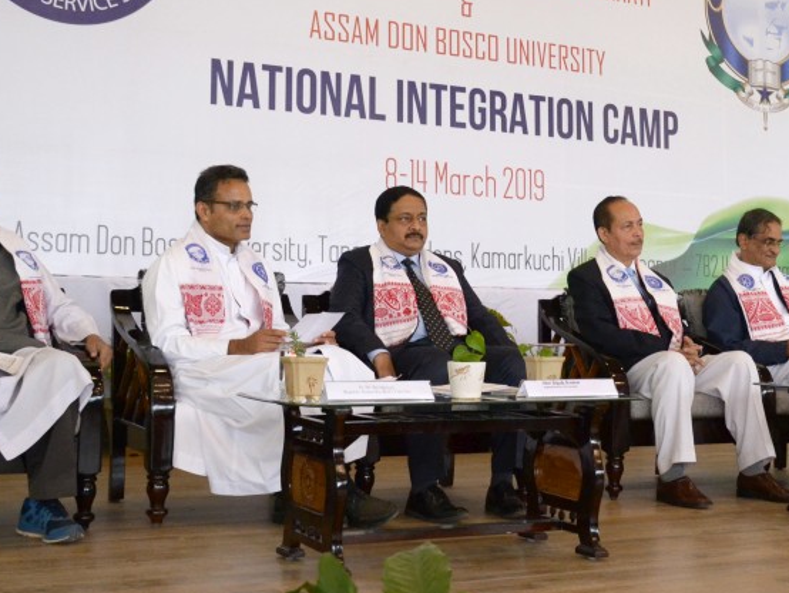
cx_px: 531
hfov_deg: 32.0
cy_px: 212
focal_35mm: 60
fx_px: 1365
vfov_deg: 24.4
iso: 1600
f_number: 5
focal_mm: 23
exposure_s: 1/100
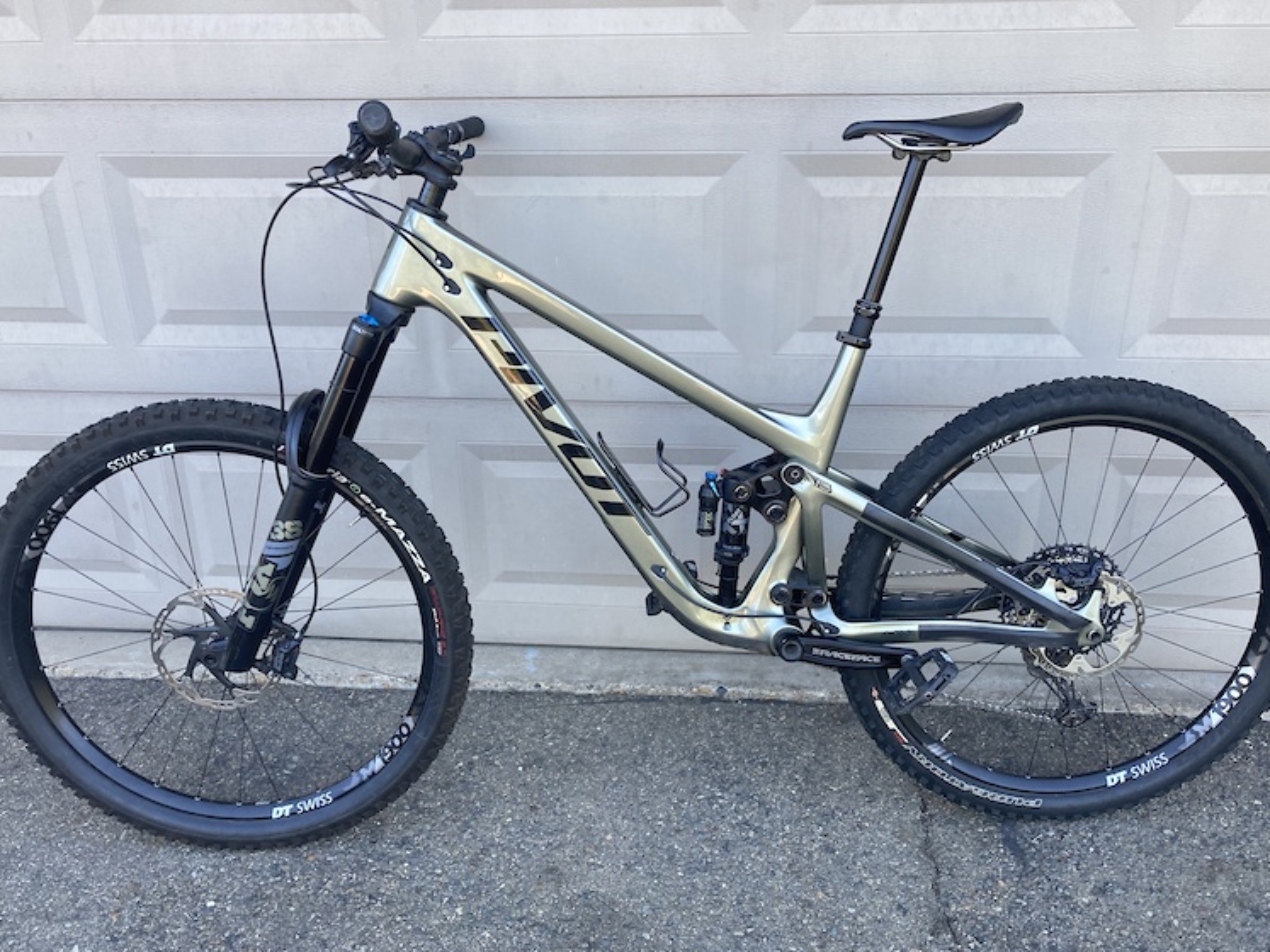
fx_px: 1100
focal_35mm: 30
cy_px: 498
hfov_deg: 60.0
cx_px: 634
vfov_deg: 46.8
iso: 40
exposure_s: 1/121
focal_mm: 3.99
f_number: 1.8
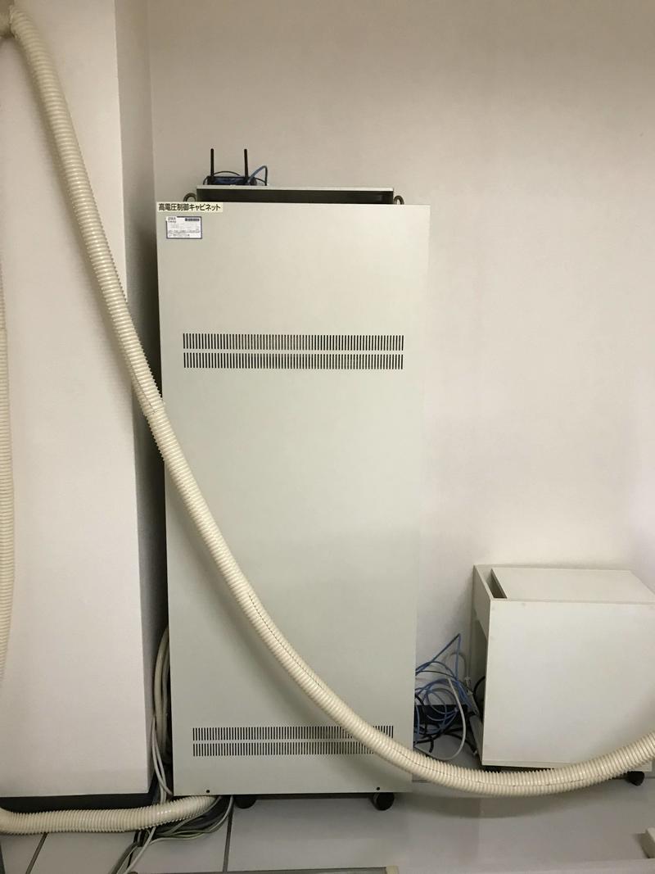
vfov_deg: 63.4
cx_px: 328
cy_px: 437
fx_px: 707
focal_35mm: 28
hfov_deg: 49.7
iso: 64
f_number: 1.8
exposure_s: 1/16
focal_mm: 3.99
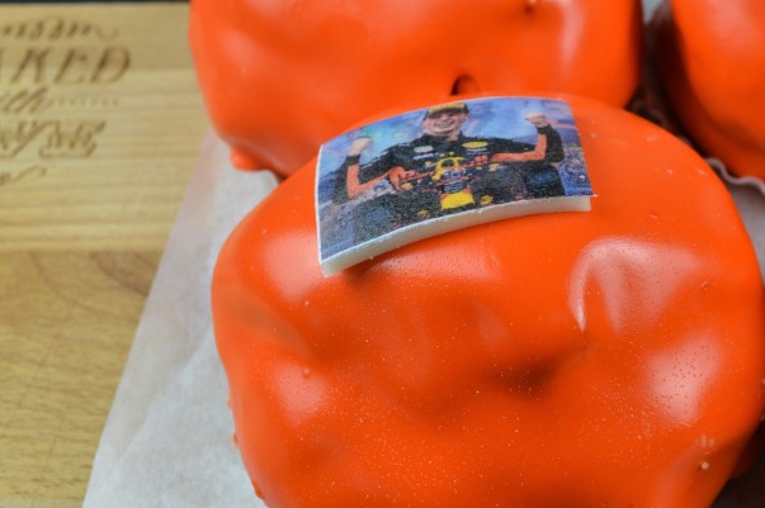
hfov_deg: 28.2
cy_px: 275
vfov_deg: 19.7
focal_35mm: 69
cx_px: 684
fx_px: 1465
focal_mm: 24
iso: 100
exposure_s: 1/8
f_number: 8
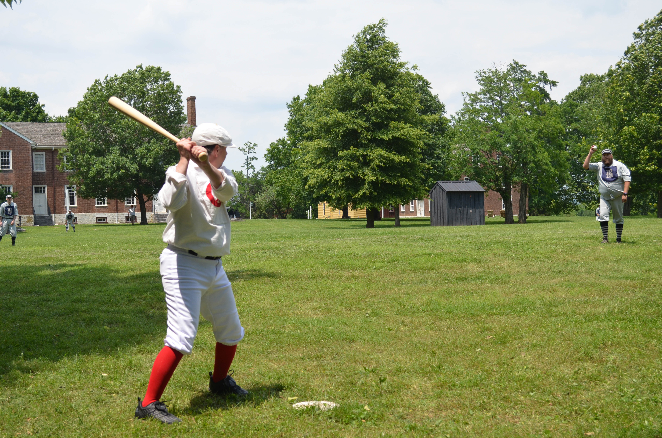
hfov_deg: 37.9
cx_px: 331
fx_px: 963
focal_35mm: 52
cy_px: 219
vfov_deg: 25.6
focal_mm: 35
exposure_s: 1/1600
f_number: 6.3
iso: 400
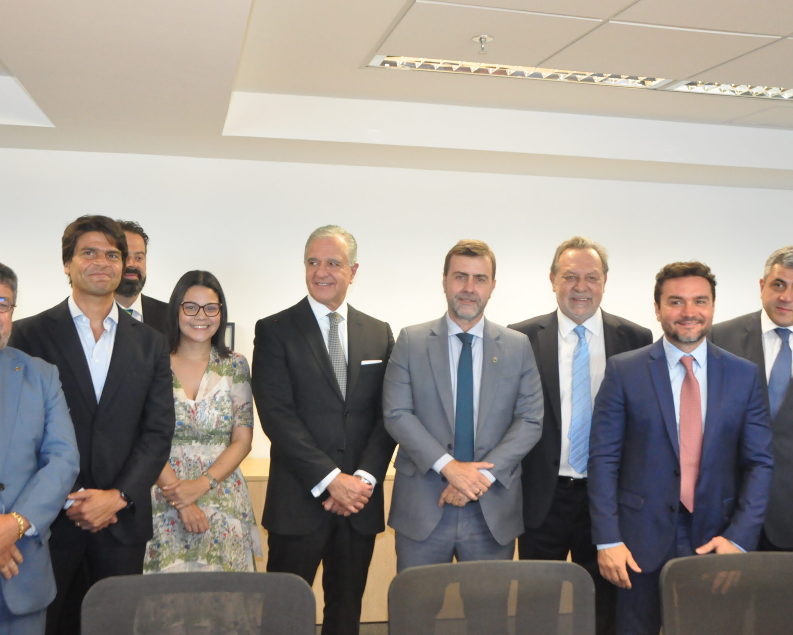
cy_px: 312
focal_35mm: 38
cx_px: 361
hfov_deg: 47.9
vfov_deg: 39.2
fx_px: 892
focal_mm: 22
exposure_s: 1/100
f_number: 5.6
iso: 2500
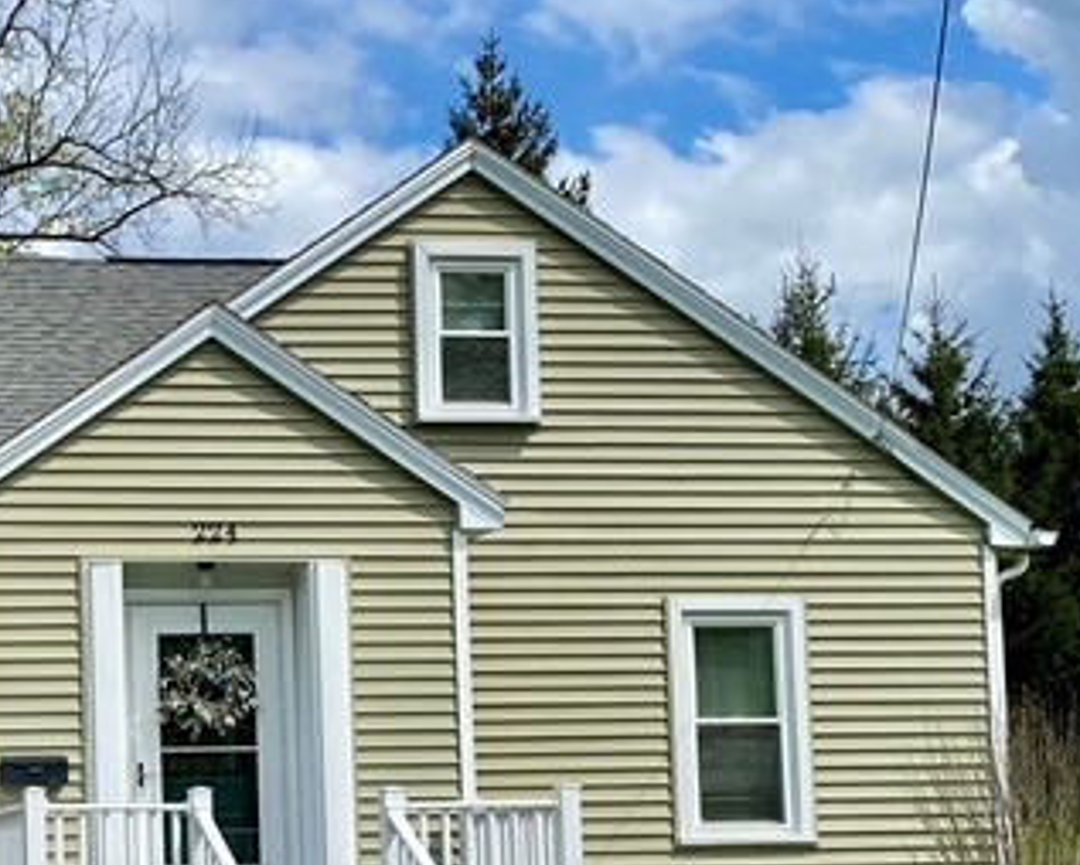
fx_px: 2623
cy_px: 736
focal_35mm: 82
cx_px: -41
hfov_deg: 22.2
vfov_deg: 18.5
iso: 32
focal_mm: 4.25
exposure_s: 1/3731
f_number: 1.8
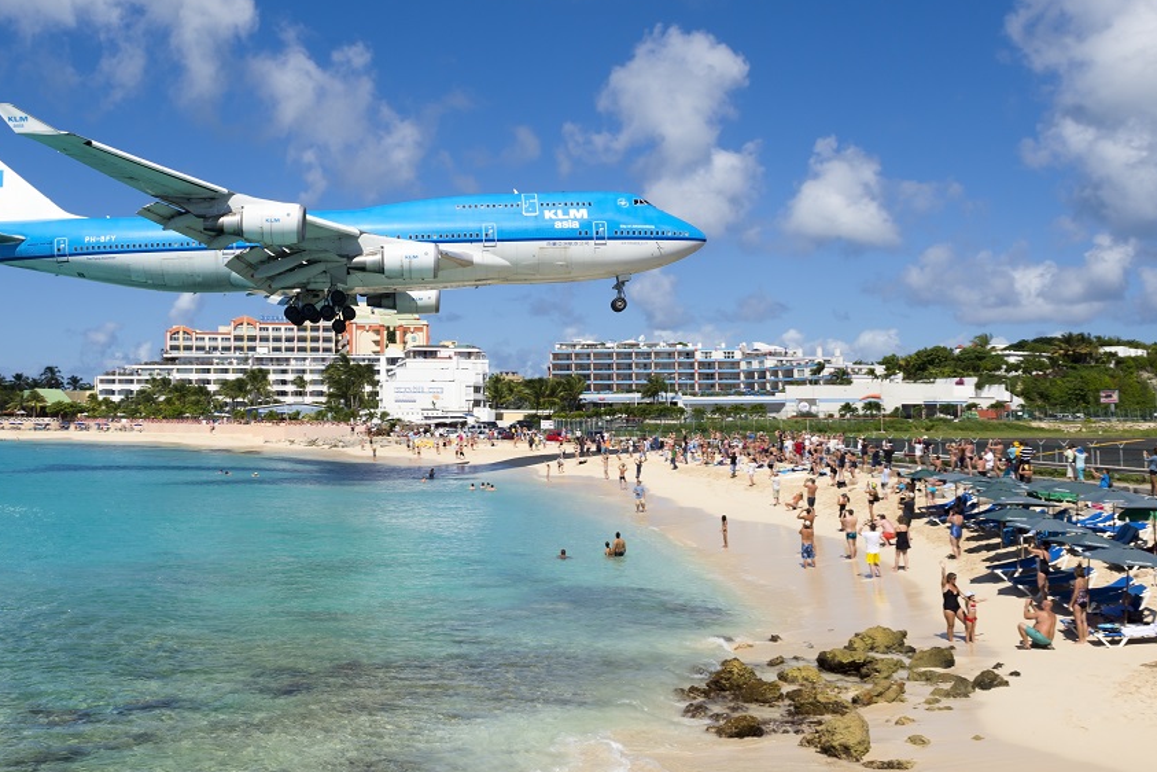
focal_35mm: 37
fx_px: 1189
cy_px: 336
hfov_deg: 51.2
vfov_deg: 35.9
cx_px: 412
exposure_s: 1/500
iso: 200
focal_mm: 24
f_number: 11
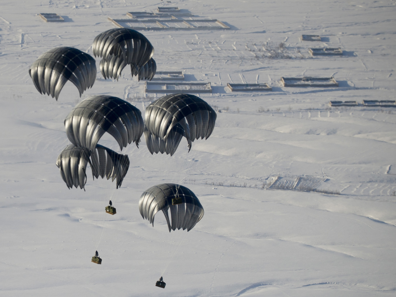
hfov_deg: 15.6
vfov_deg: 11.8
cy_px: 148
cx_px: 200
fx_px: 1441
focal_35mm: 126
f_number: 3.2
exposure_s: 1/8000
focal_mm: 116
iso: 400
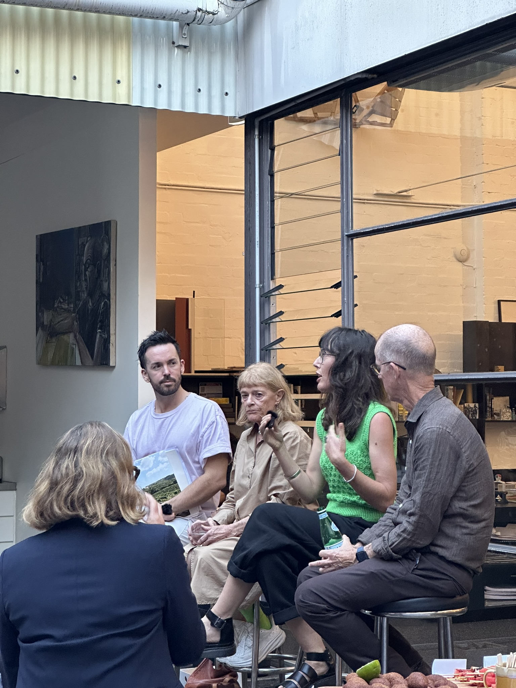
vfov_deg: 25.3
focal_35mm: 77
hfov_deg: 19.1
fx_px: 1530
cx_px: 258
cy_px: 344
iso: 320
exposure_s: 1/50
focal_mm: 9
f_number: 2.8
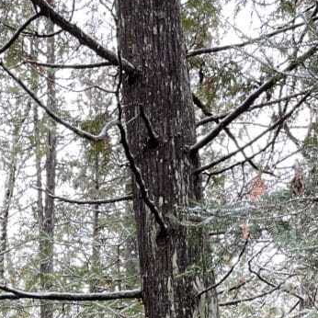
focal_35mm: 102
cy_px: 621
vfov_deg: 14.4
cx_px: 10
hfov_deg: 16.7
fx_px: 1060
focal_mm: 5.1
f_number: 1.6
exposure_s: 1/121
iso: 125
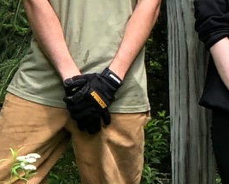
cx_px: 413
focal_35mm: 418
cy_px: -86
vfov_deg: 3.7
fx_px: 2836
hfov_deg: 4.6
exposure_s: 1/121
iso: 32
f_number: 2.8
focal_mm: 6.6
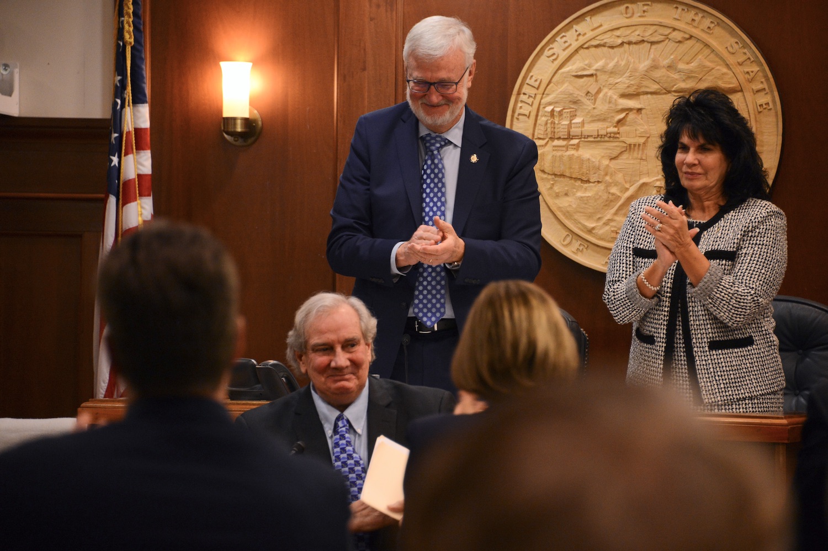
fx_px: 4367
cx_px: 414
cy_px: 276
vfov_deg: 7.2
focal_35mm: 190
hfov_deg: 10.8
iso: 3200
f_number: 5.6
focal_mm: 190
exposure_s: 1/160
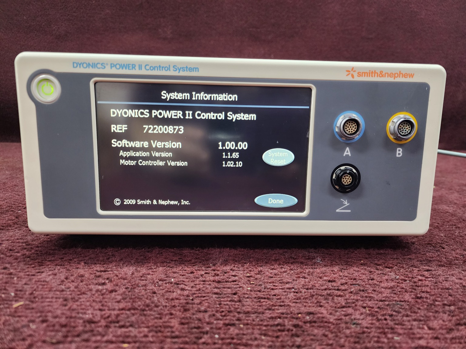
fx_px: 310
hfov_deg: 73.9
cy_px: 174
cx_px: 233
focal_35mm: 23
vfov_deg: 58.9
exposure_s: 1/120
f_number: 1.8
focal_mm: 6.4
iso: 500
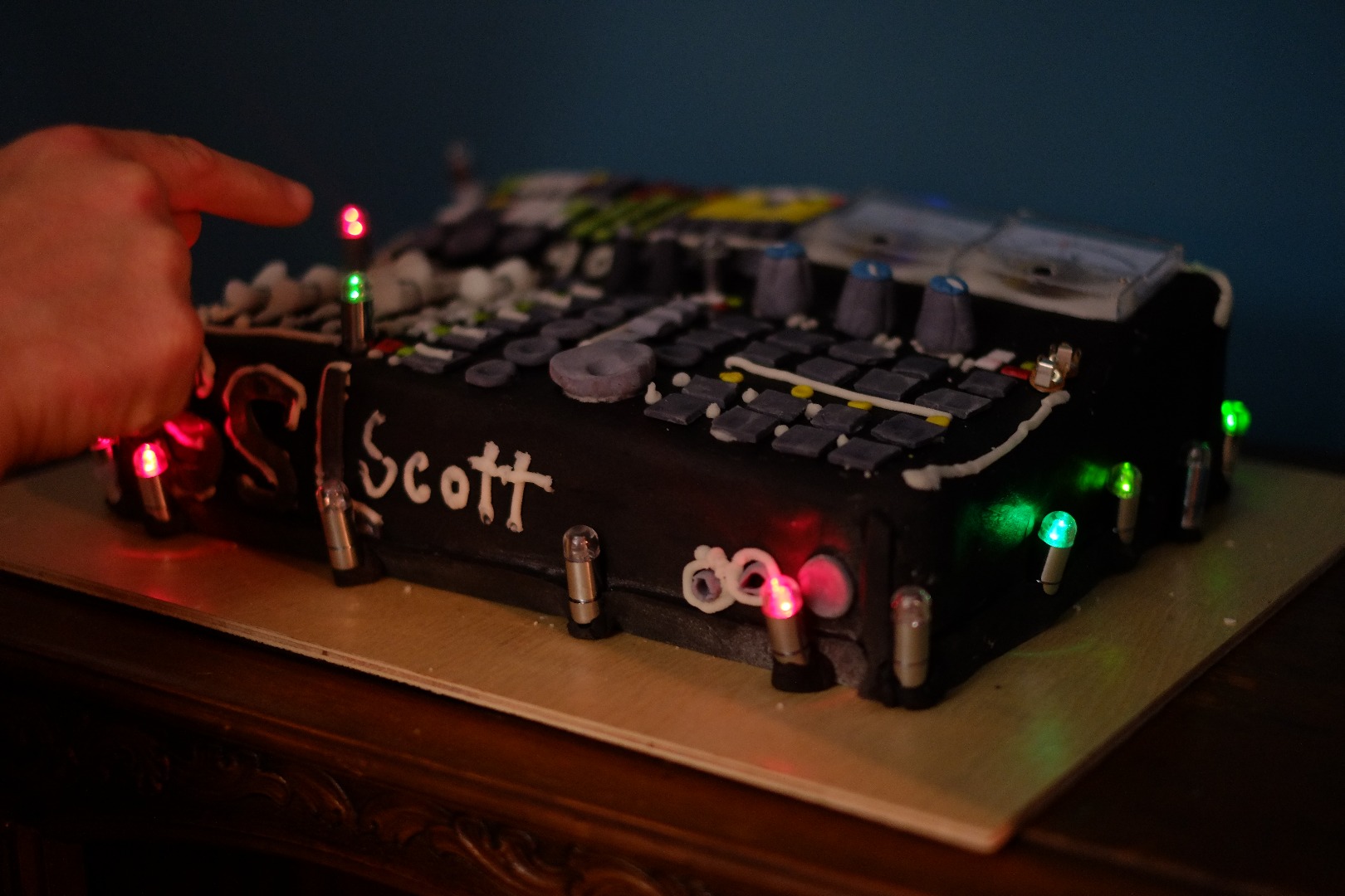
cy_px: 448
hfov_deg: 37.5
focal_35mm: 53
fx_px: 1980
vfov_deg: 25.5
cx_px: 672
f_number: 1.4
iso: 1250
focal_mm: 35
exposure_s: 1/52
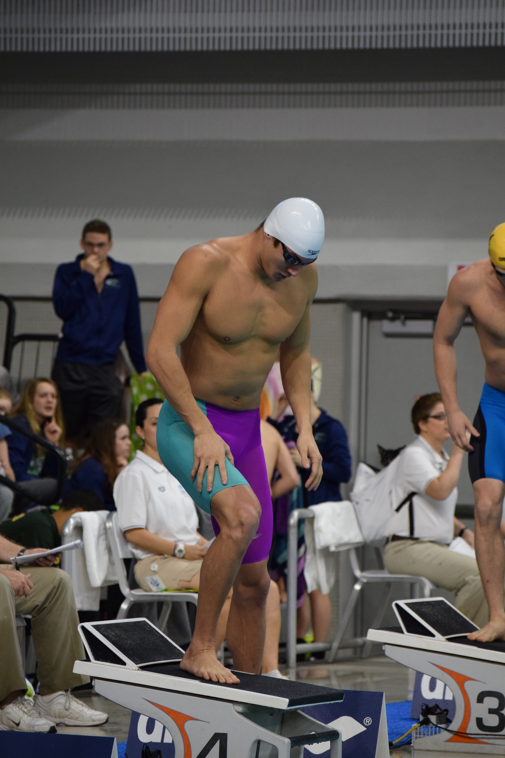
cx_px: 252
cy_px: 379
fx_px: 4418
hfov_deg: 6.5
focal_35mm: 210
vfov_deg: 9.8
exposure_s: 1/500
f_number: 5
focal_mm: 140
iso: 1800
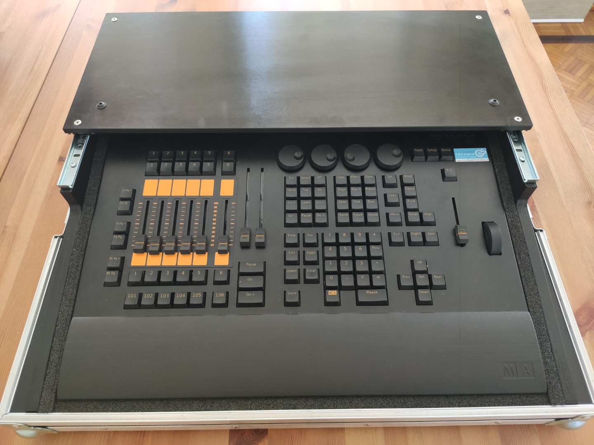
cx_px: 297
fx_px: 446
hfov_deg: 67.3
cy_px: 222
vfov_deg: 53.1
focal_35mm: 26
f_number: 1.75
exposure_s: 1/33
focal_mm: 4.77
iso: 510
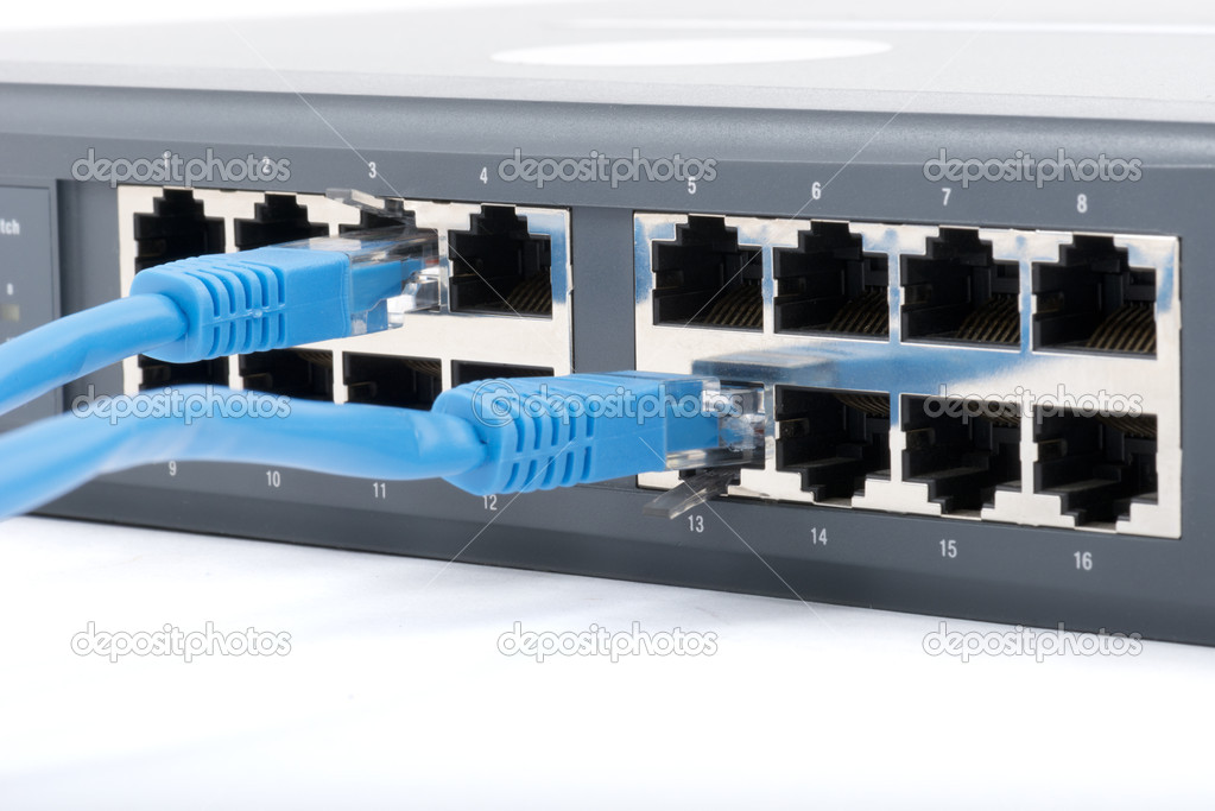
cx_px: 608
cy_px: 406
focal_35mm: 105
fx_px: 3545
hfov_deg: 19.4
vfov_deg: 13.1
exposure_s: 1/250
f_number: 32
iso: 400
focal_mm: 105
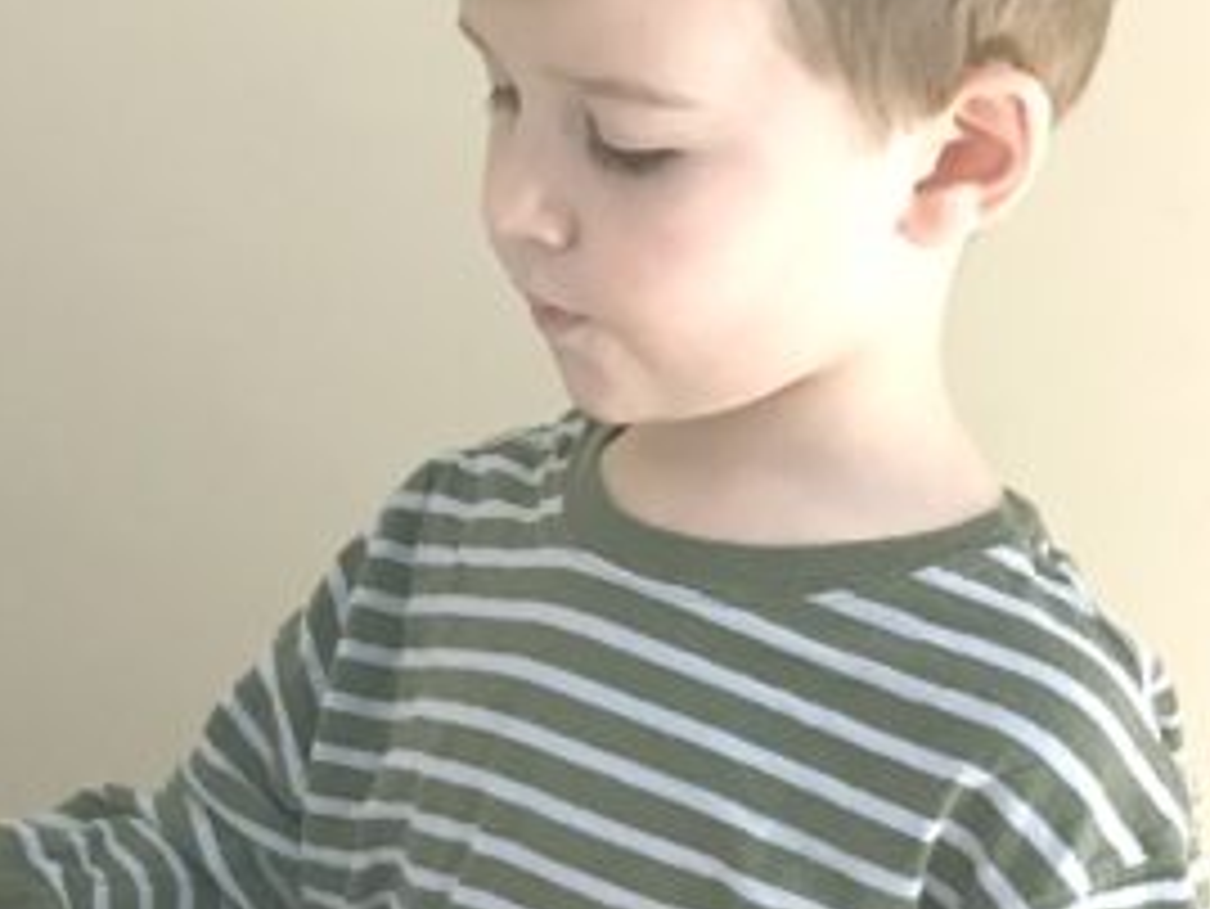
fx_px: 2798
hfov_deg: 24.2
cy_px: 1071
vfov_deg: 17.6
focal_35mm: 80
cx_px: 351
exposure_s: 1/17
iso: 40
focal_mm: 3.99
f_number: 1.8
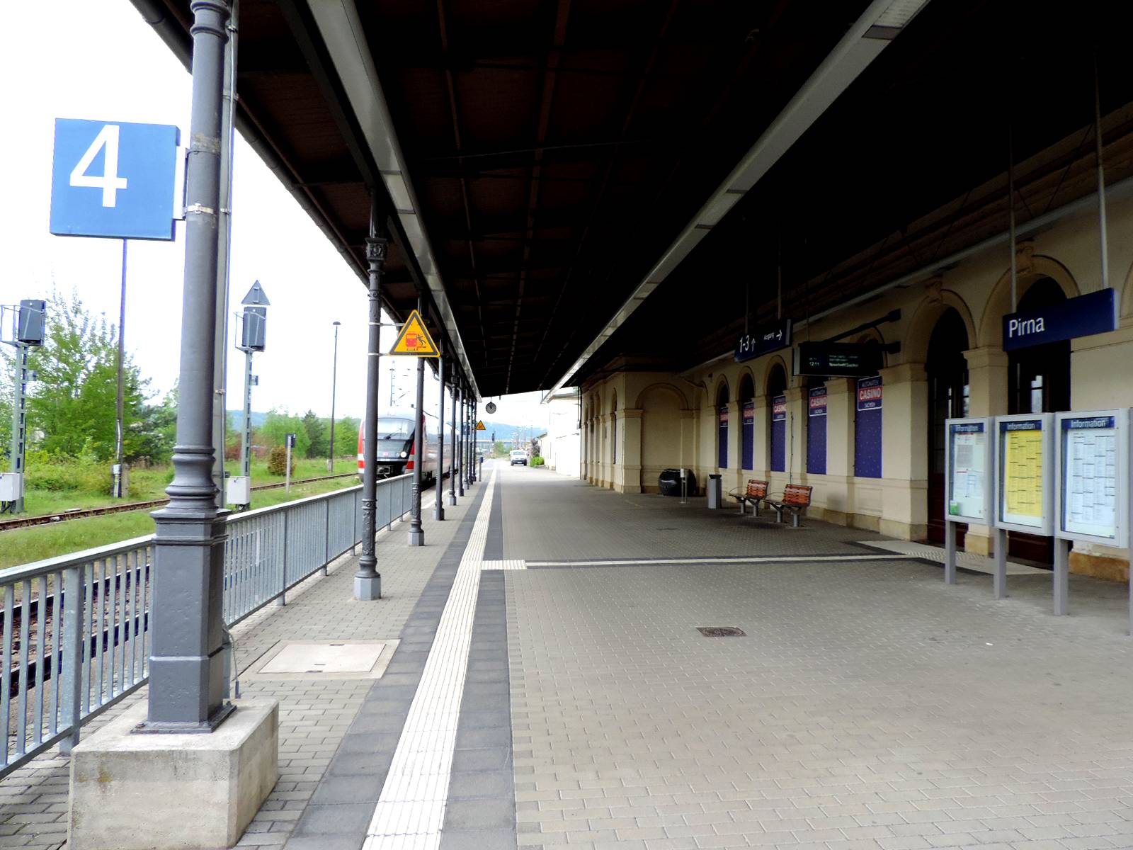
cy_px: 425
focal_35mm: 24
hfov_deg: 71.6
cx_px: 566
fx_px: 786
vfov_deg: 56.8
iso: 80
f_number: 3
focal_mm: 4.3
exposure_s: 1/400
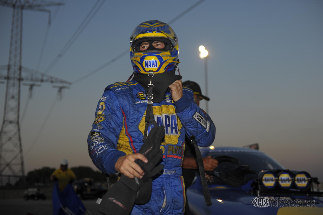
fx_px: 448
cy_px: 108
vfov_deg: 27.0
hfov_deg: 39.6
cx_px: 162
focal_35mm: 50
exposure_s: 1/640
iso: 200
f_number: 2.8
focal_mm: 50
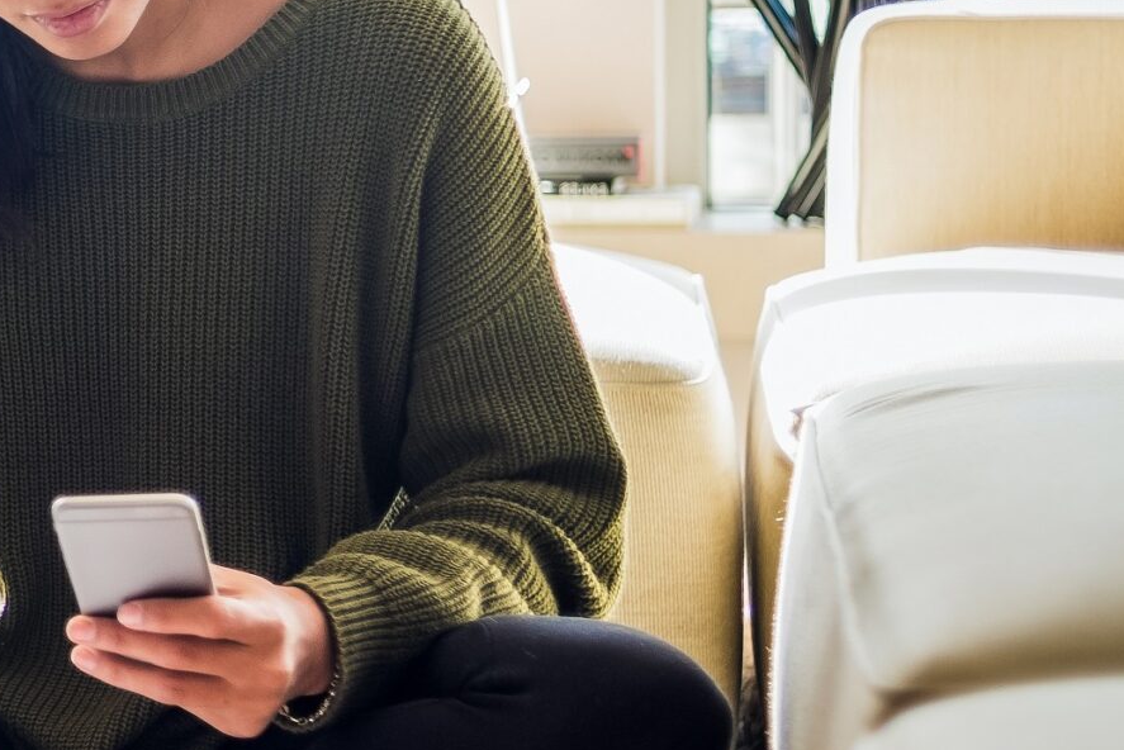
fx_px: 3154
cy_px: 207
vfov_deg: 13.5
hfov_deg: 18.4
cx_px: -444
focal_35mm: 101
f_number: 2.2
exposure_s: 1/320
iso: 125
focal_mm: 35
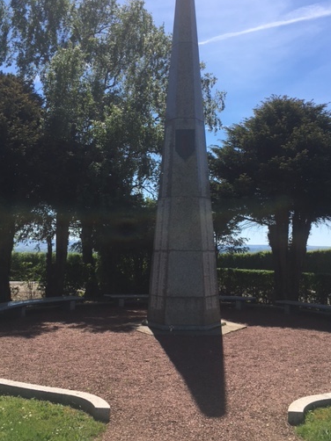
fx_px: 472
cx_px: 168
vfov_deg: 50.1
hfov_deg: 38.6
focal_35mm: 37
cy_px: 205
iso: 25
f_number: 2.2
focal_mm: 4.15
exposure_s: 1/1876
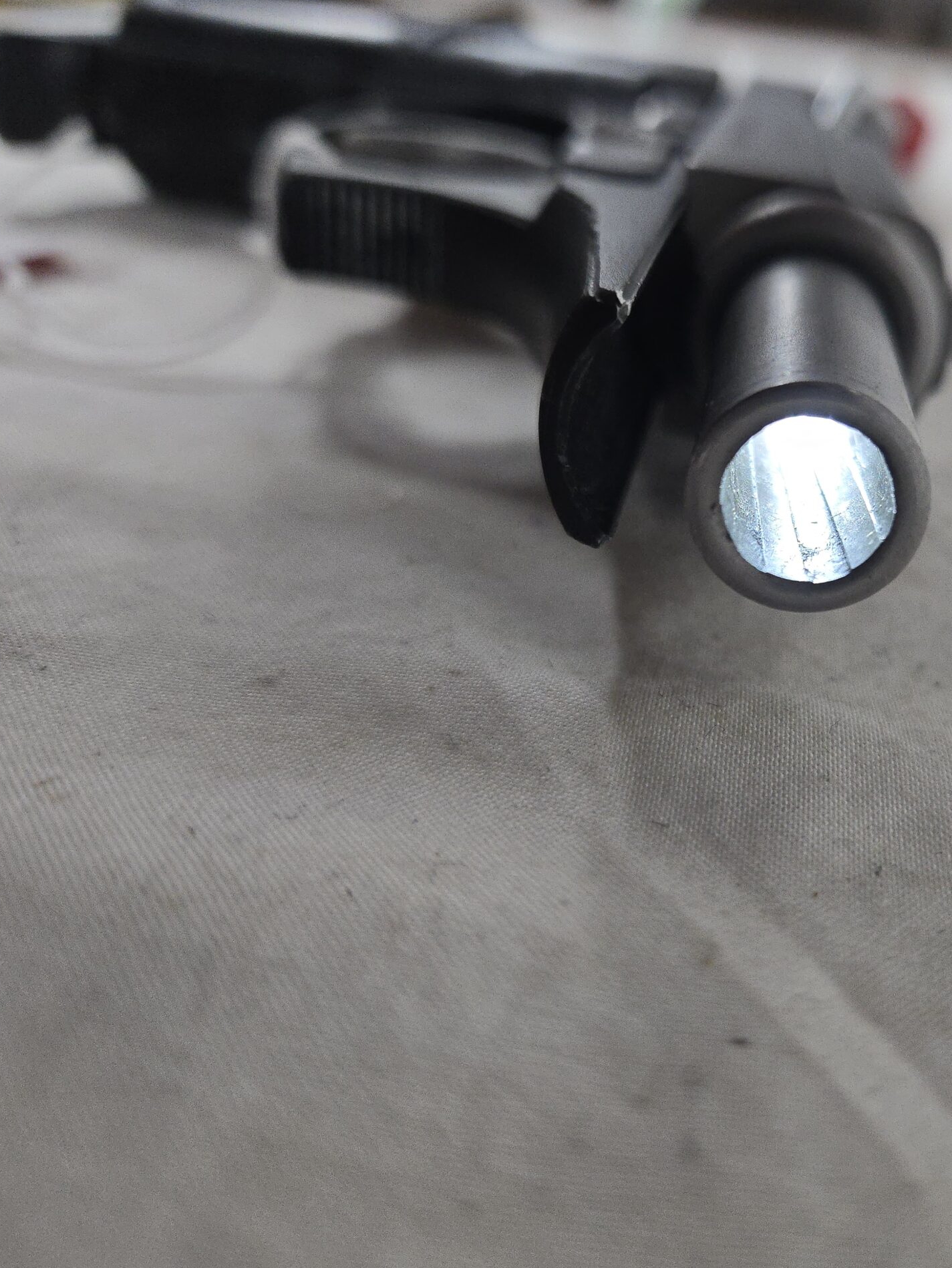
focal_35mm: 31
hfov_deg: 43.2
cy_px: 638
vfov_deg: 58.3
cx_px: 770
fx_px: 1136
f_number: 1.8
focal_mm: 5.4
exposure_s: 1/120
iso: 250
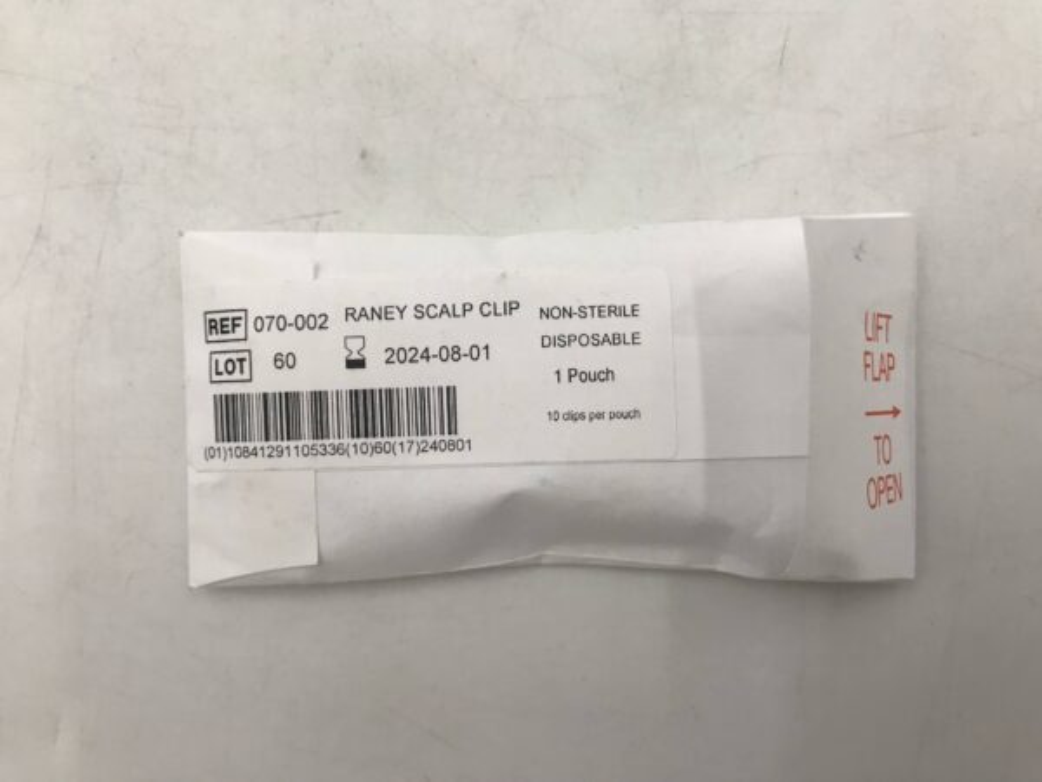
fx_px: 843
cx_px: 521
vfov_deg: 49.7
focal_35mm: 28
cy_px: 391
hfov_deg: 63.4
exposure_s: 1/40
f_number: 1.8
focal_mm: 3.99
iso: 25
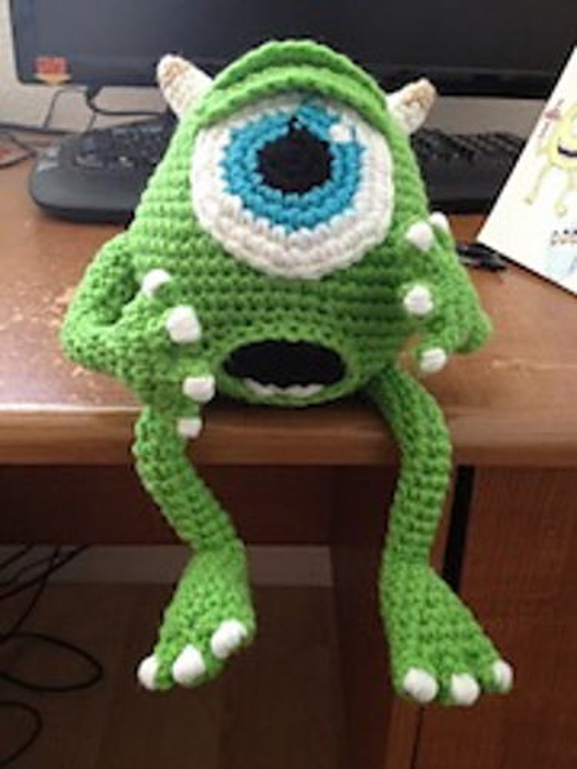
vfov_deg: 52.6
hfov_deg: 40.7
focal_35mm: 35
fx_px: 778
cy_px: 384
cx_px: 288
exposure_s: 1/20
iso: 200
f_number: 2.4
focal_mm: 4.28
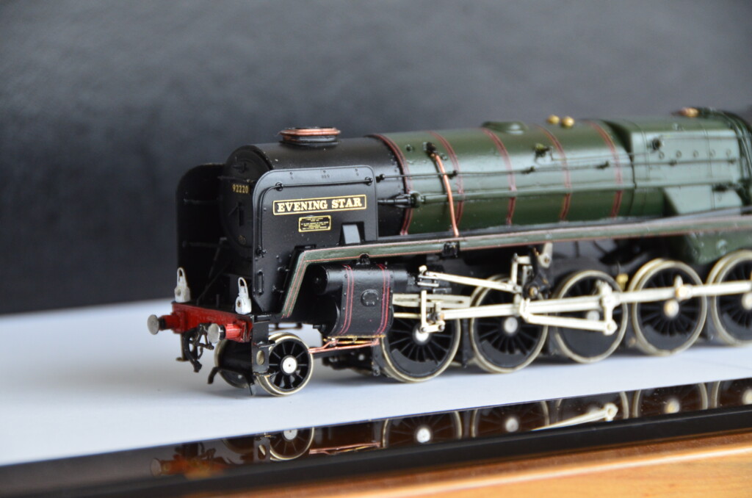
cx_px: 376
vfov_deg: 6.1
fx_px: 4690
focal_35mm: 225
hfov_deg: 9.2
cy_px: 249
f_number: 8
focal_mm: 150
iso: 800
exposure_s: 1/50
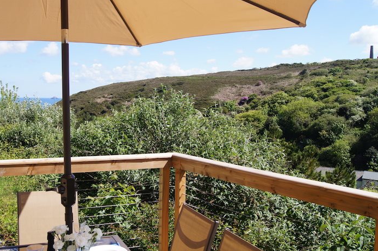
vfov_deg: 35.0
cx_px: 163
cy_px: 117
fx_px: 399
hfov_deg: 50.6
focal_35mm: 38
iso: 100
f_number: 11
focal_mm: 22
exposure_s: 1/80
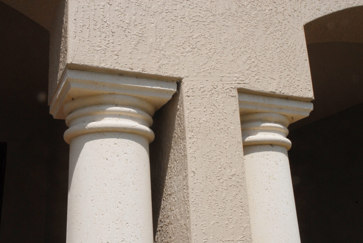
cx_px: 182
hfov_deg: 47.9
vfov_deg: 33.1
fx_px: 409
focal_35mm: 40
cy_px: 122
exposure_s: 1/200
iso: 400
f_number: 22
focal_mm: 27
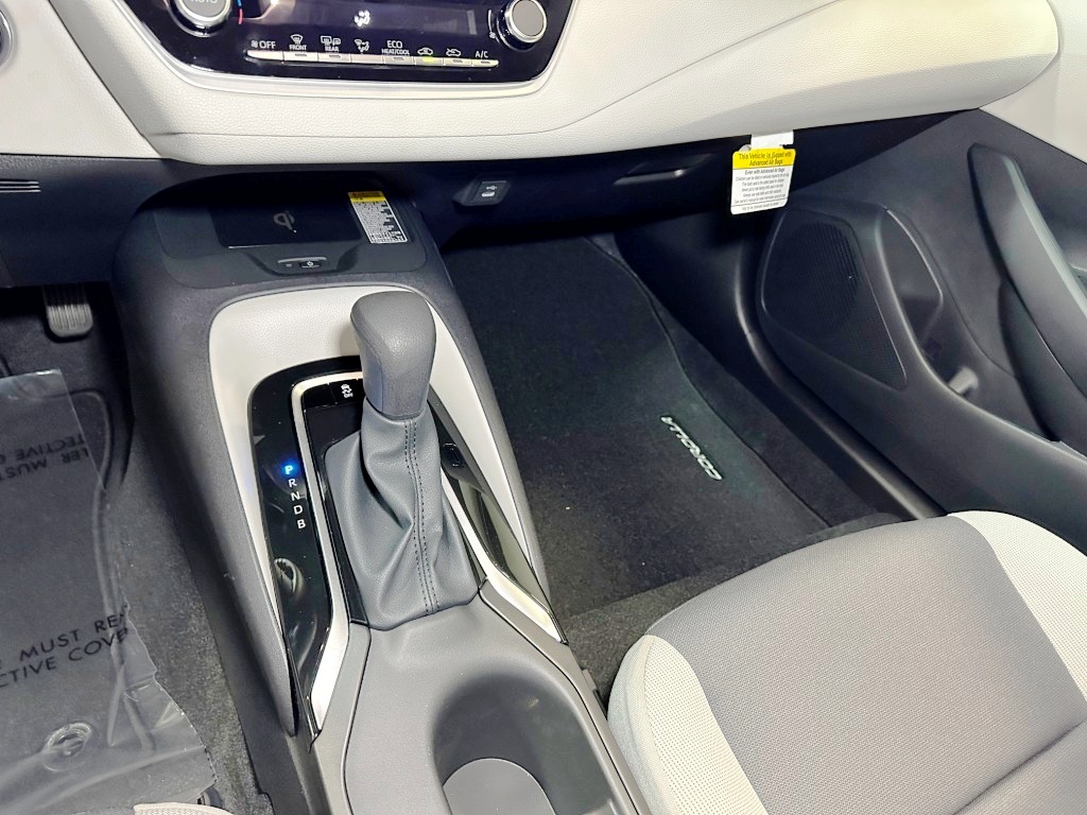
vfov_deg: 56.8
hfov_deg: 71.6
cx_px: 544
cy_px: 408
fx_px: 754
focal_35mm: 24
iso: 800
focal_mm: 6.86
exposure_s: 1/40
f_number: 1.78
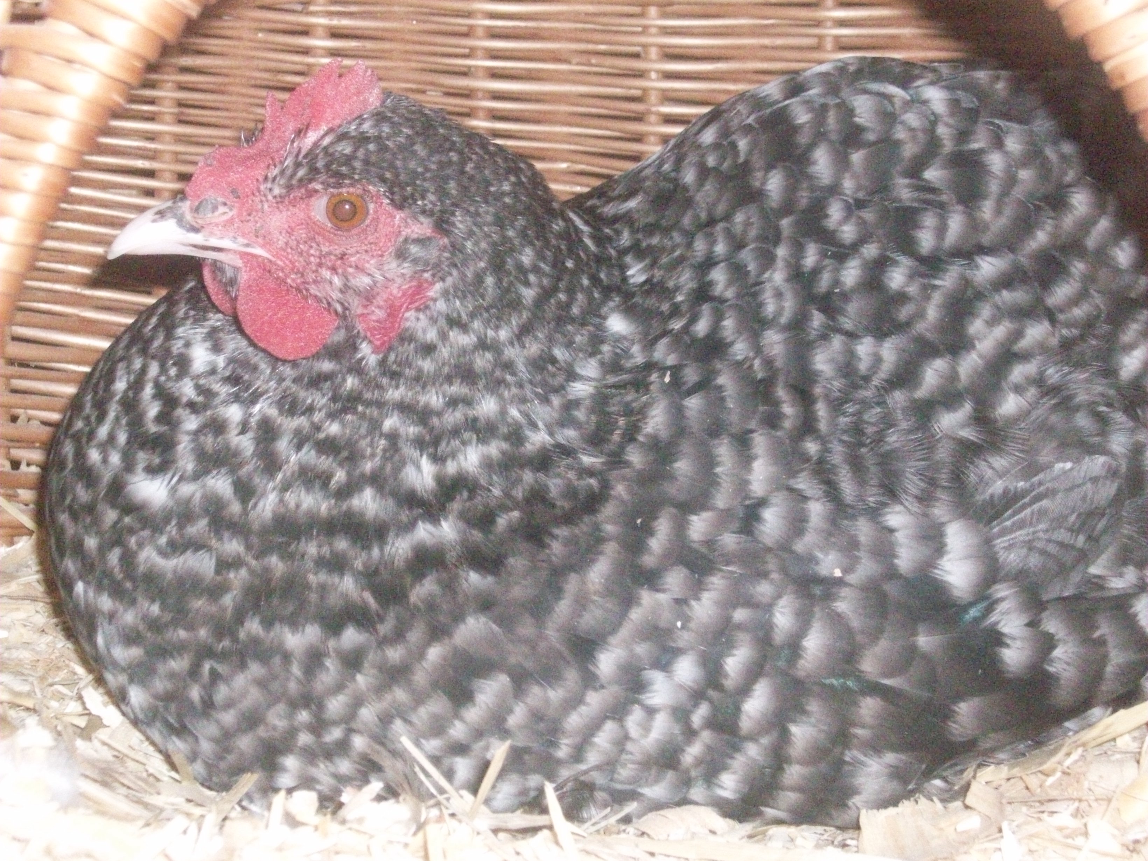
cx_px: 574
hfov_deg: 29.4
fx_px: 2189
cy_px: 430
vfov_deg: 22.3
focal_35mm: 66
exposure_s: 1/194
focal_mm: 11
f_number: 4.1
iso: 800
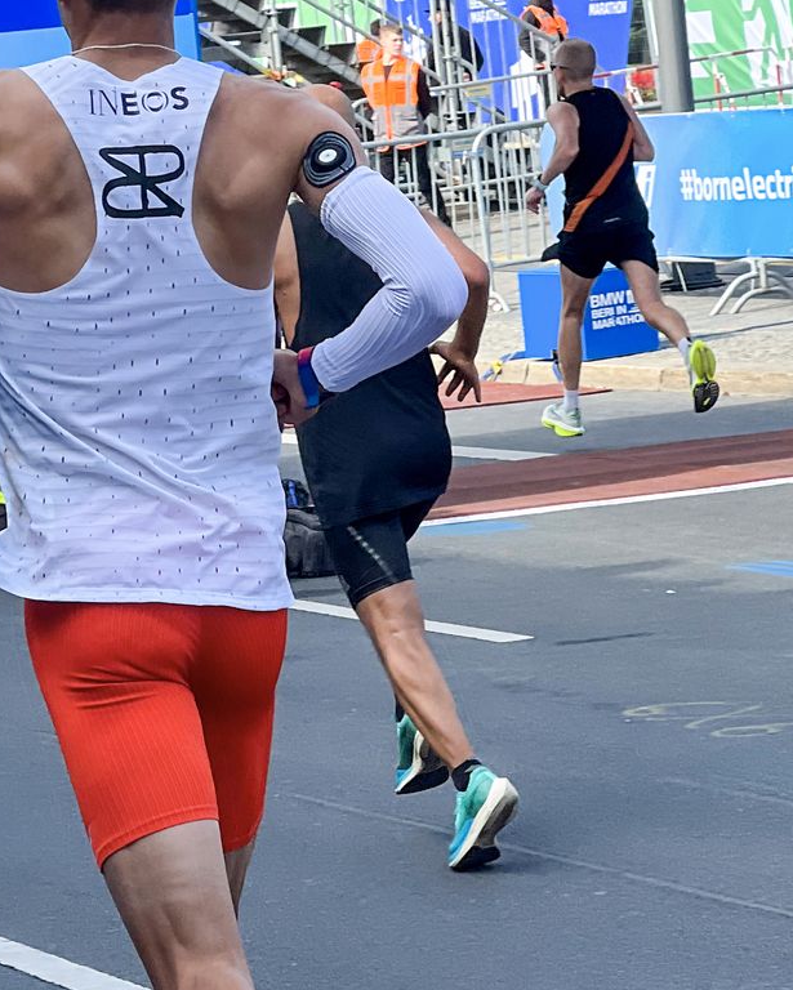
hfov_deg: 9.2
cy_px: 461
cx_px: 71
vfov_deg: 11.5
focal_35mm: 167
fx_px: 4896
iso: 32
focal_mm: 9
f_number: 2.8
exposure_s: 1/259
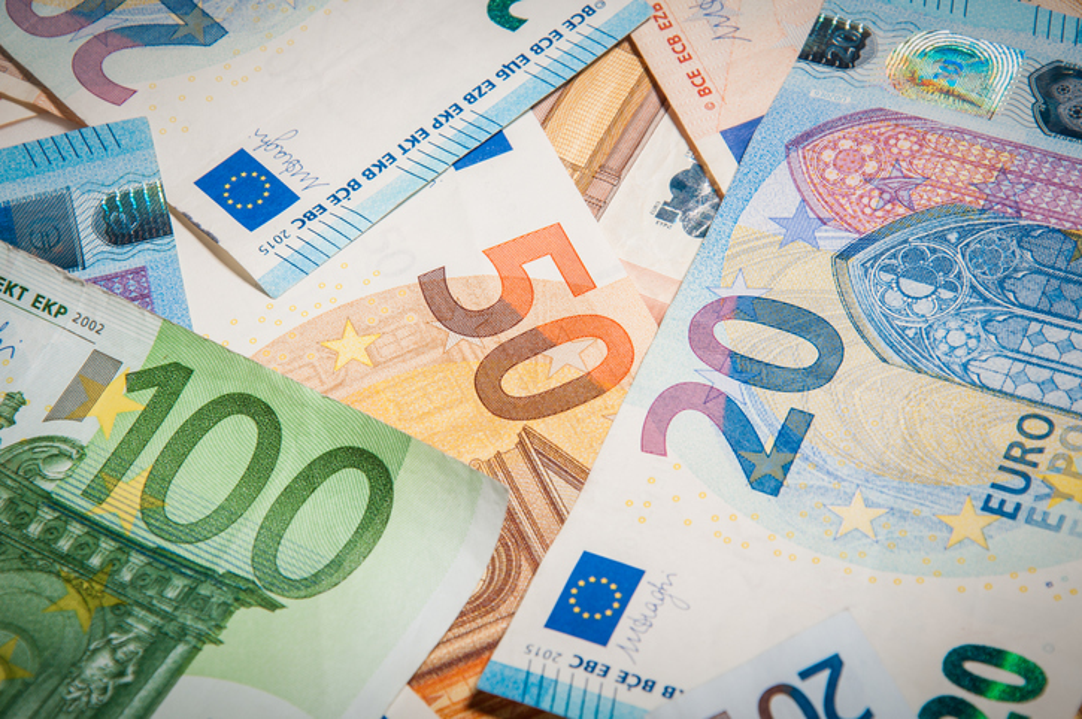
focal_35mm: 158
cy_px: 360
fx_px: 4729
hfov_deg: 13.1
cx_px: 541
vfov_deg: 8.7
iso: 320
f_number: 11
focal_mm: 105
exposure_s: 1/160
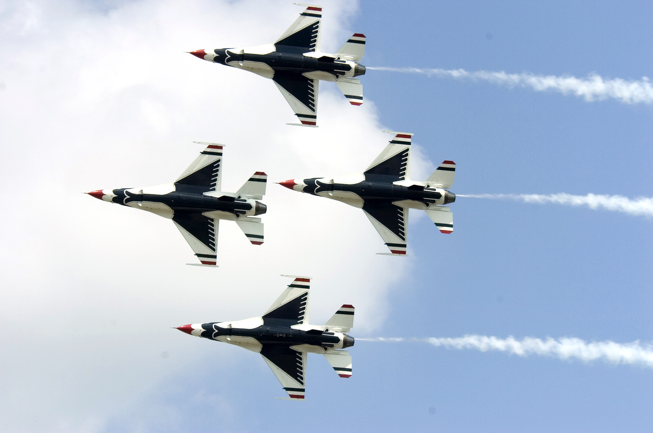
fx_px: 3258
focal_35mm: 180
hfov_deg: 11.4
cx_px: 326
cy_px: 216
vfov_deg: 7.6
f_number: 9
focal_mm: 120
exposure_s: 1/800
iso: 200
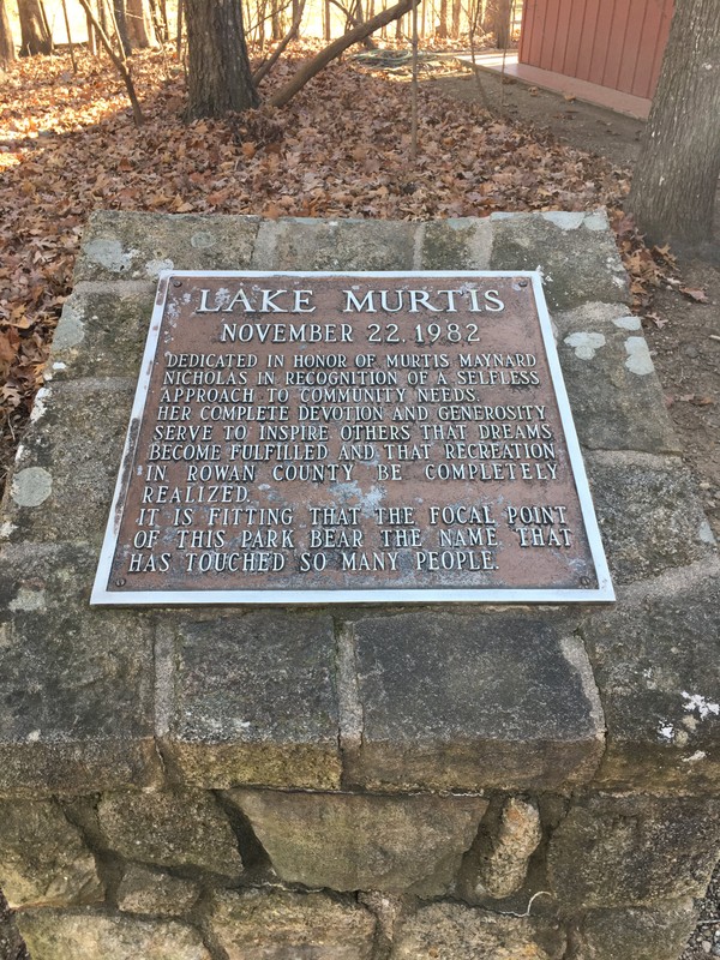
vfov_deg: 61.7
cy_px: 480
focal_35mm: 29
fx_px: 804
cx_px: 360
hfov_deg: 48.2
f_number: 2.2
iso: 40
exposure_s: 1/120
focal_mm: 4.15
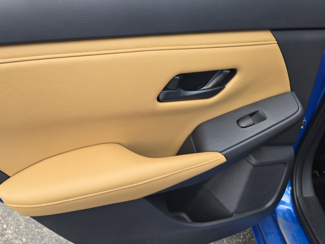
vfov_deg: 45.4
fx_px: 291
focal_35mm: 31
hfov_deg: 57.5
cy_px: 133
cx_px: 119
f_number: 1.7
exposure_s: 1/180
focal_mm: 6.3
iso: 25
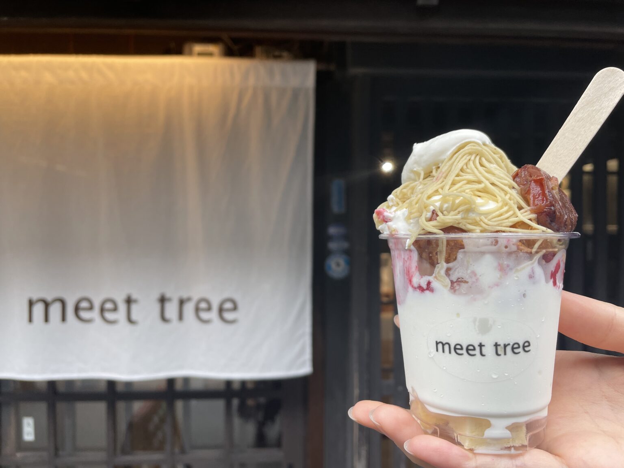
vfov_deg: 53.1
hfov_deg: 67.3
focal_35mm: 26
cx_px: 312
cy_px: 234
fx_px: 469
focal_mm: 4.2
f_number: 1.6
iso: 32
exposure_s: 1/281
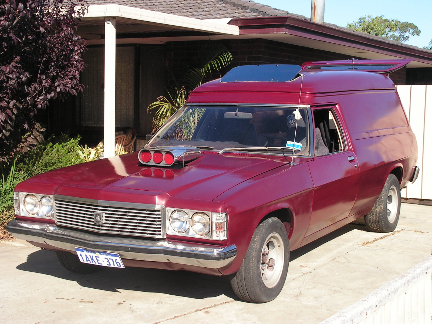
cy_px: 162
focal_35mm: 59
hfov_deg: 32.7
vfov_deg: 24.8
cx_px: 216
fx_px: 736
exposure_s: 1/320
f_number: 4.8
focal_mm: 9.9
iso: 64
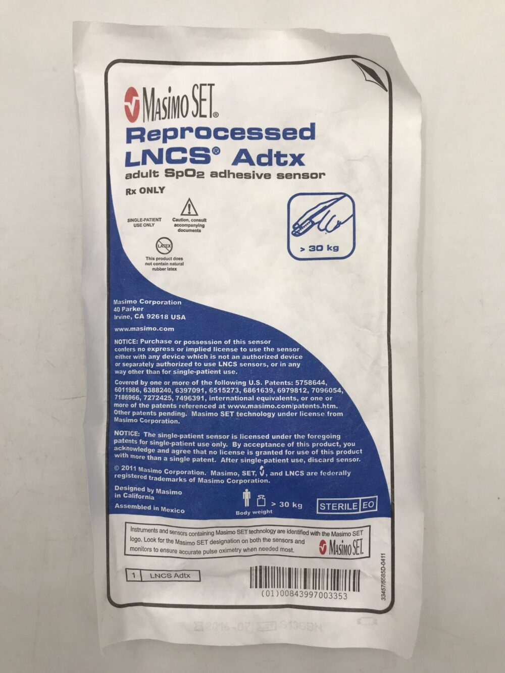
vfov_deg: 63.4
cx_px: 252
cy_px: 336
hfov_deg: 49.8
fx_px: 545
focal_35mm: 28
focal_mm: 3.99
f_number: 1.8
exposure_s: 1/120
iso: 25
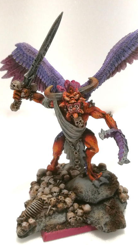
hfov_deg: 38.9
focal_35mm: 30
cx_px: 72
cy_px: 124
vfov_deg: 64.3
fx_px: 195
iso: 125
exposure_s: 1/60
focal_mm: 4.5
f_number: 2.2
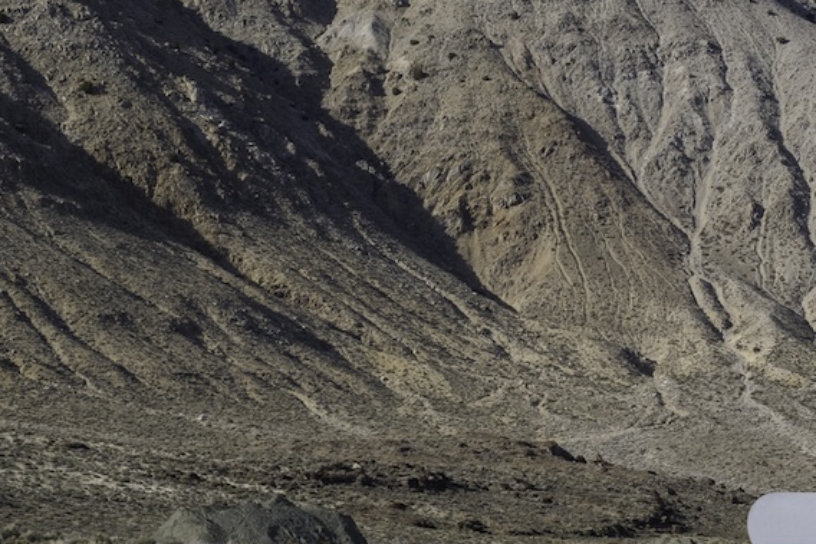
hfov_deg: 13.2
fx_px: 3378
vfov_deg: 9.2
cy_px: 179
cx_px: 1139
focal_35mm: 149
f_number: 14
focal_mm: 47
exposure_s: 1/500
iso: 250
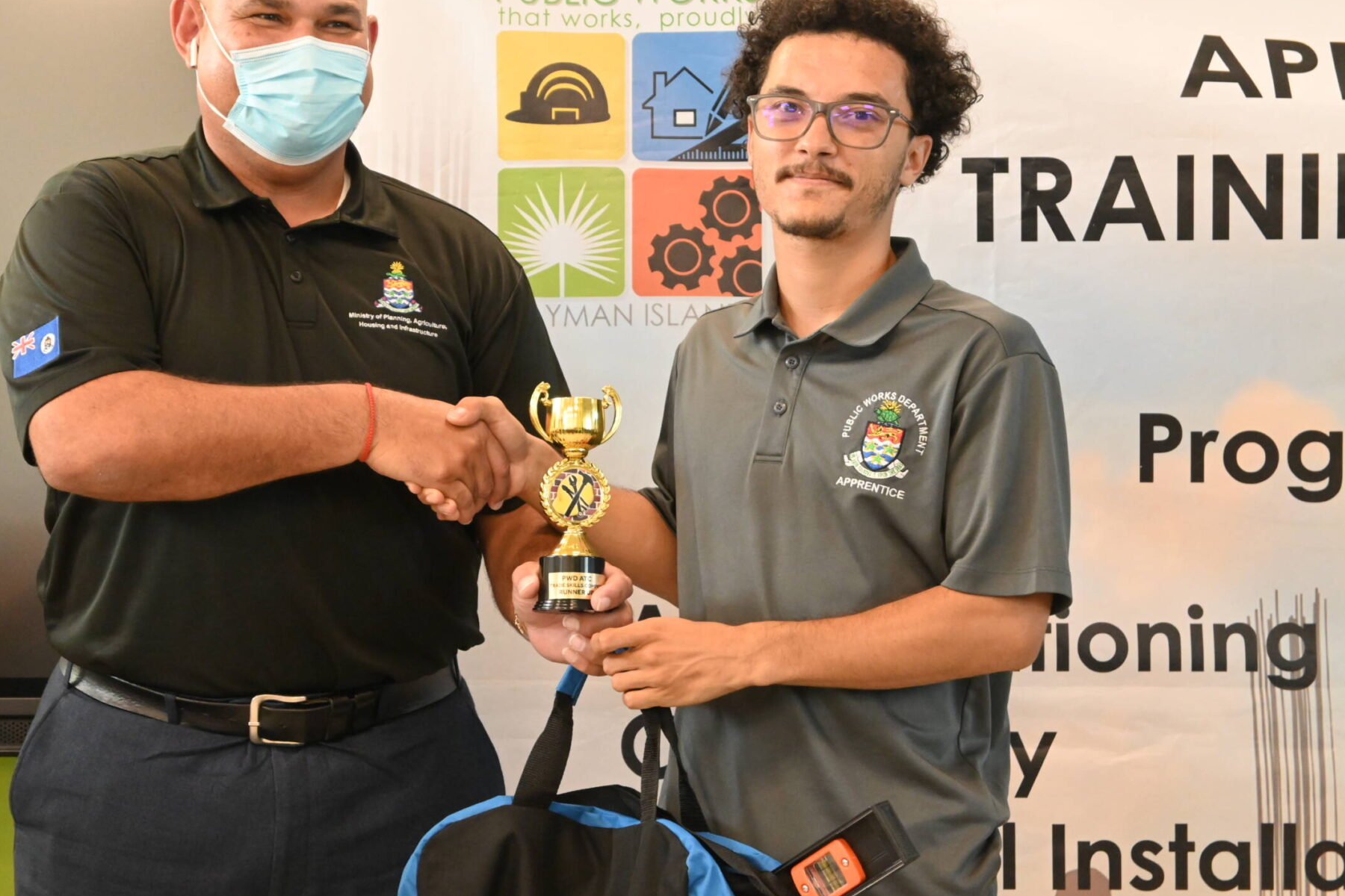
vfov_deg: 15.2
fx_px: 3362
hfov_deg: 22.6
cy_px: 423
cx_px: 543
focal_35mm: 90
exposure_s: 1/125
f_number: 6.3
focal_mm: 50
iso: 3200
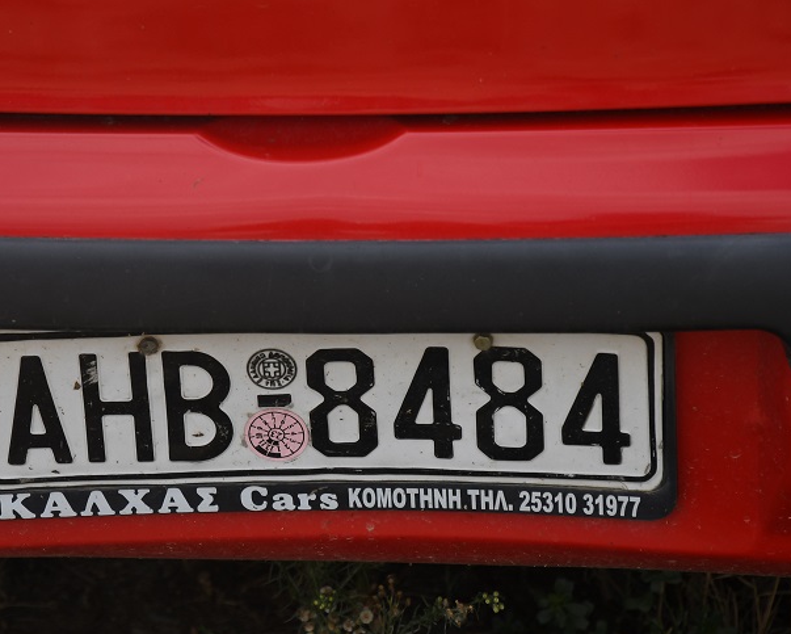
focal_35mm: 168
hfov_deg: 11.5
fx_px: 3935
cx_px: 316
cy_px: 306
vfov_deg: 9.2
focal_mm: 80
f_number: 4.5
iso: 200
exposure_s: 1/1250
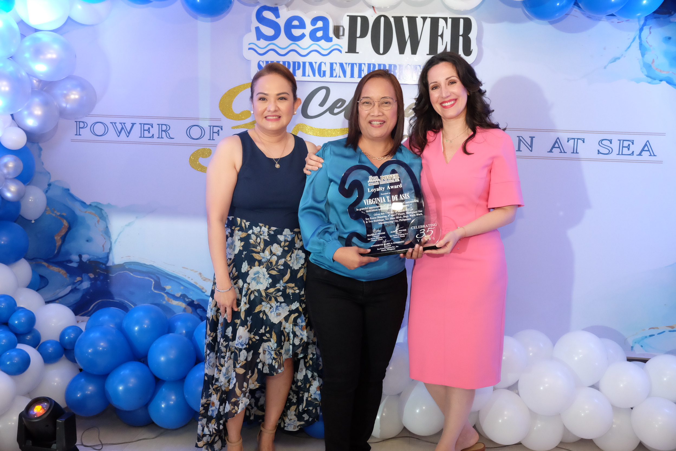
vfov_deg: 37.9
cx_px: 338
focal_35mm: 35
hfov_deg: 54.4
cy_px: 226
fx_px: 657
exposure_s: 1/180
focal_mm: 23
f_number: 5
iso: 3200
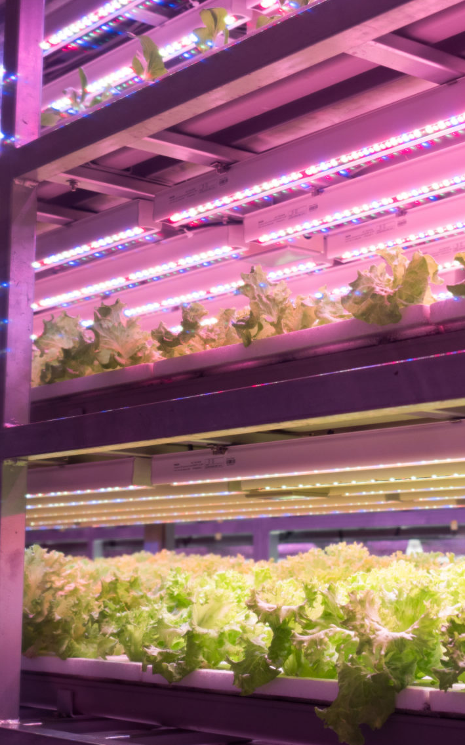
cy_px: 372
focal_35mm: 66
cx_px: 351
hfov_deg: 19.6
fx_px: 1339
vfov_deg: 31.1
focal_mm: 23
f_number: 2.8
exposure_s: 1/60
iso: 200
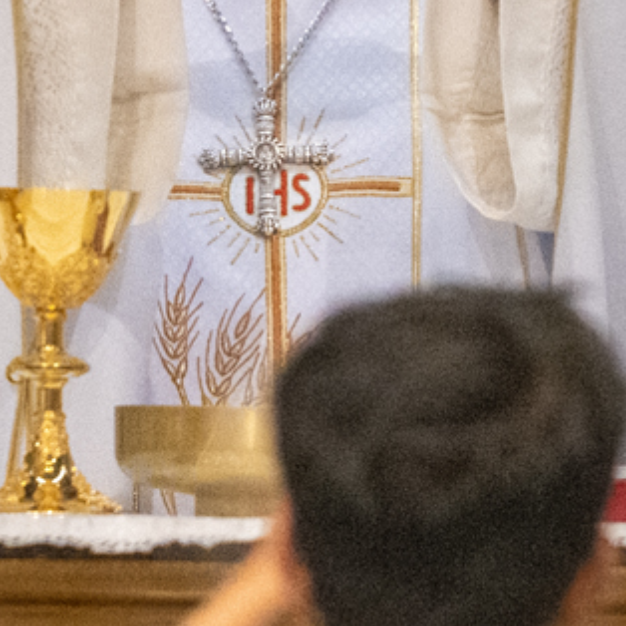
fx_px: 53196
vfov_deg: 0.7
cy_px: -2
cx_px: 343
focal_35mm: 2600
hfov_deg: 0.7
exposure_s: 1/800
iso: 5000
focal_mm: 400
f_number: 3.2
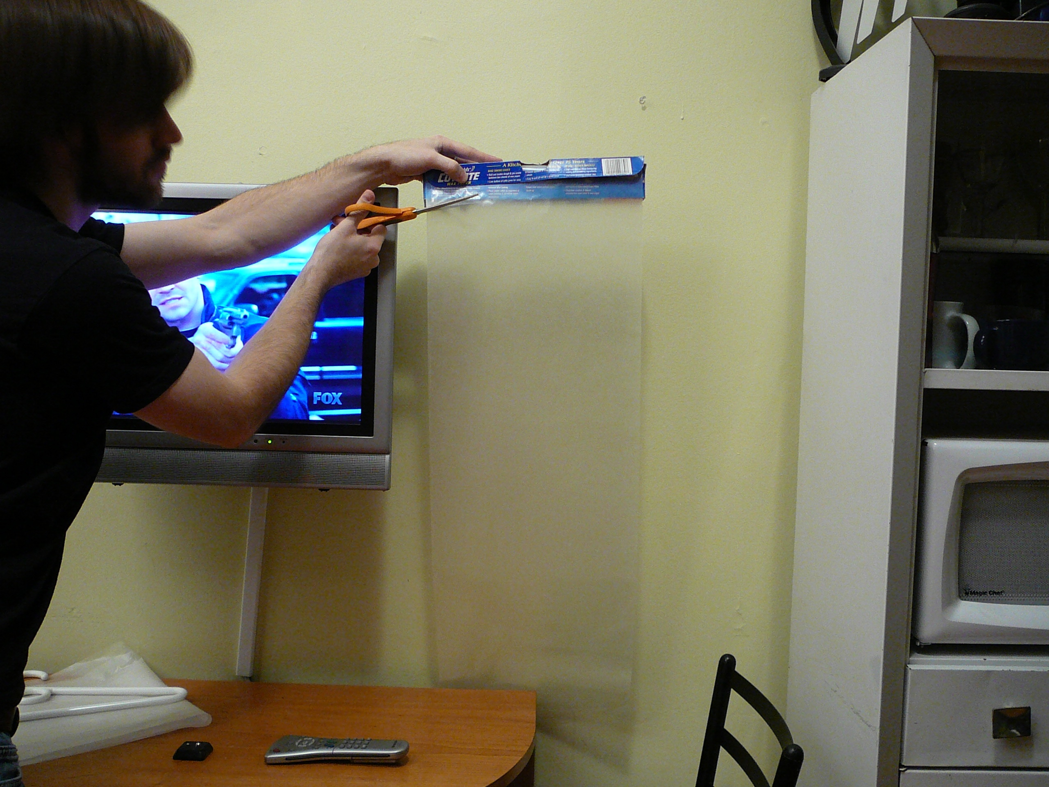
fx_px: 1061
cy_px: 394
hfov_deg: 52.6
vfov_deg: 40.7
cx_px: 524
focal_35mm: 35
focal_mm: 5.2
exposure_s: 1/8
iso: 200
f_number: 2.8
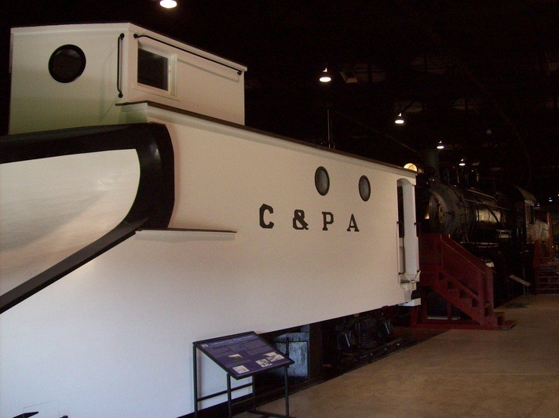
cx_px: 280
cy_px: 209
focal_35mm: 36
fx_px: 581
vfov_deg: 39.6
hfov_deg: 51.4
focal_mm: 6
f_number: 2.7
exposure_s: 1/64
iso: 200
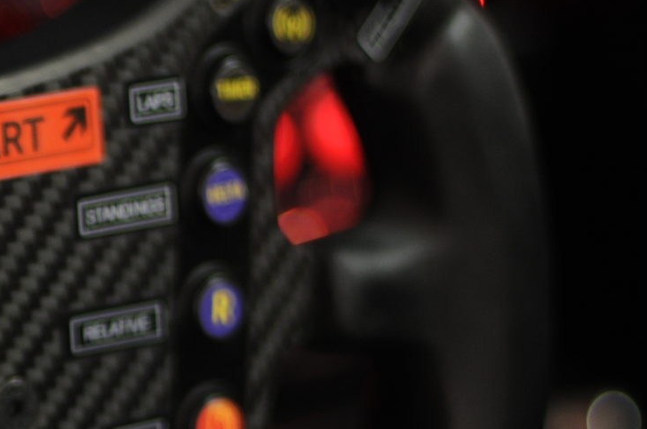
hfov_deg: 9.6
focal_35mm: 211
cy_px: 372
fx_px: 3786
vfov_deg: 6.5
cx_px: -202
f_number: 2.5
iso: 400
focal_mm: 50
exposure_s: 1/160
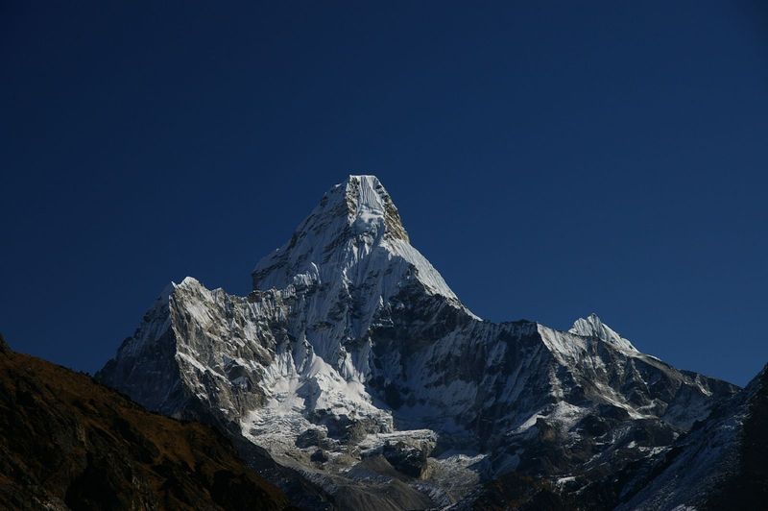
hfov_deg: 17.5
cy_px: 256
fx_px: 2494
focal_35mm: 117
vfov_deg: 11.7
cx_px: 384
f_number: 8
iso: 200
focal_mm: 78
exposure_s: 1/350
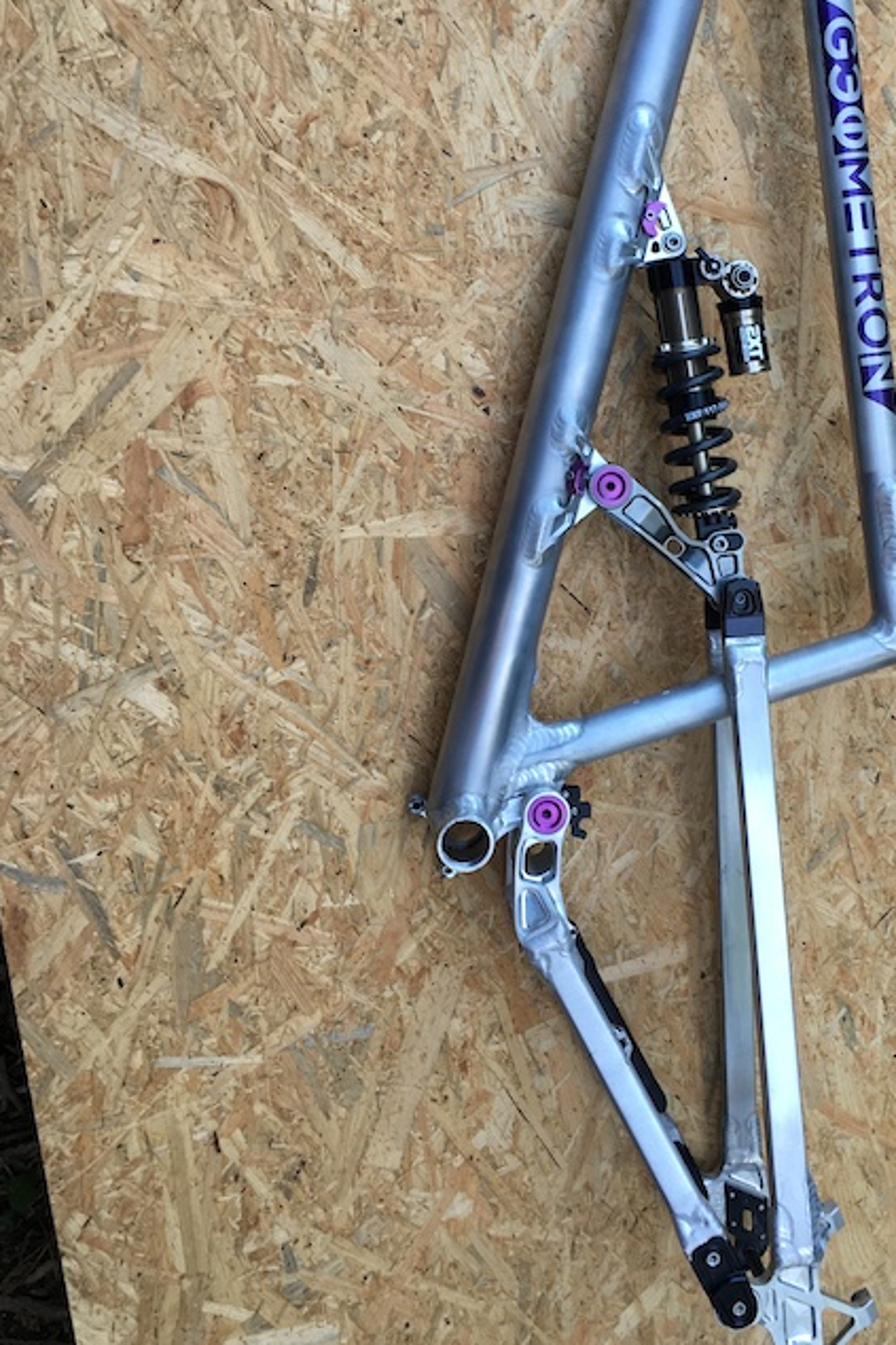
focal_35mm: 38
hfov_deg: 34.6
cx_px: 619
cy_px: 549
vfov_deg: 50.4
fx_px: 1419
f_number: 2.2
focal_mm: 4.15
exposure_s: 1/100
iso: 32
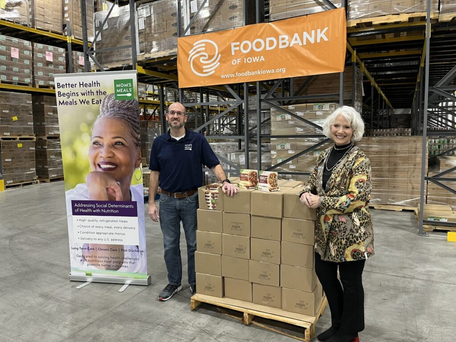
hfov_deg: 67.3
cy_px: 171
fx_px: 343
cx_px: 228
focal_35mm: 26
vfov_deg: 53.1
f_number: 1.6
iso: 200
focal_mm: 5.1
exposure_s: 1/60
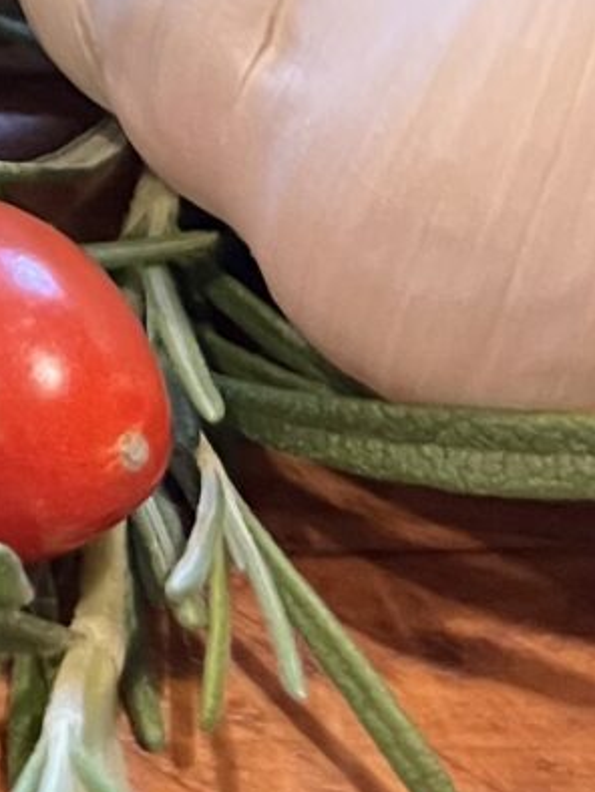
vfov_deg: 13.4
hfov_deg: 9.5
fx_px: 3091
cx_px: -945
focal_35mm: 135
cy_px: -563
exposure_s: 1/60
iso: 500
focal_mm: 5.1
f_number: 1.6
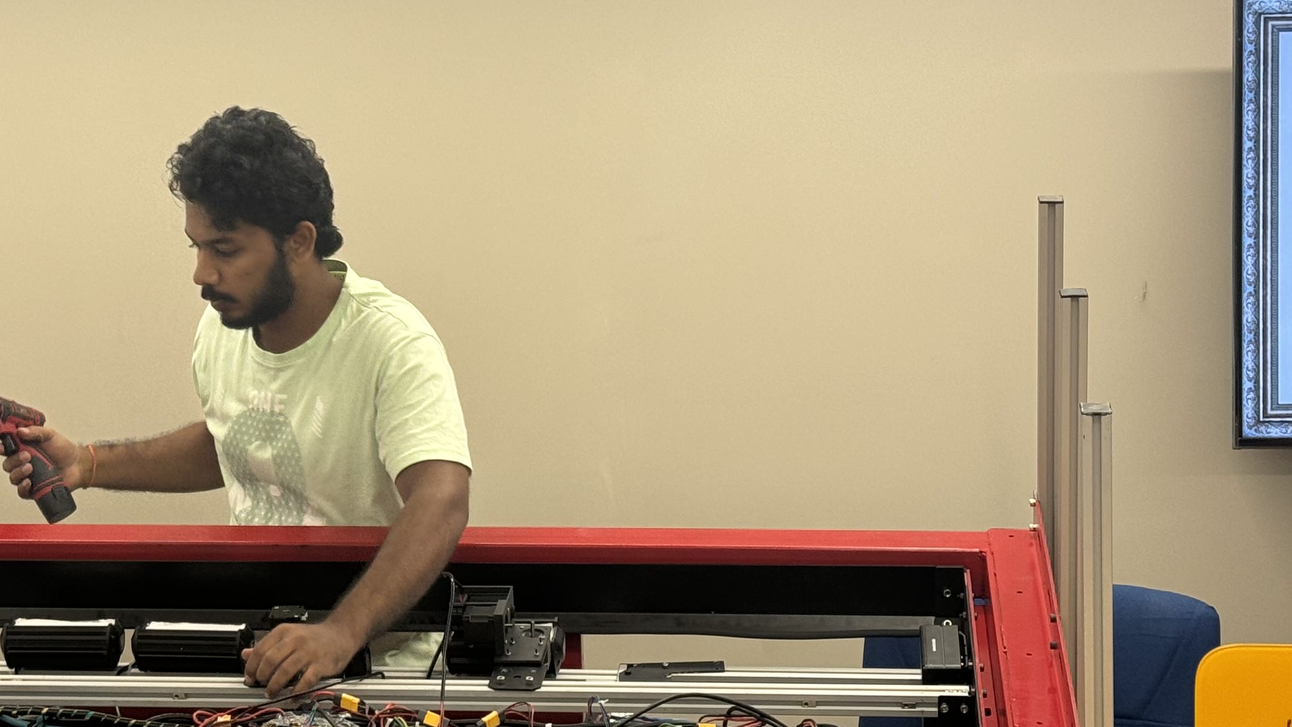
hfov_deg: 24.3
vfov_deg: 13.9
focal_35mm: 87
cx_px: 408
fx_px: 2980
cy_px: 326
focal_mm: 6.86
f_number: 1.78
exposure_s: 1/100
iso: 80
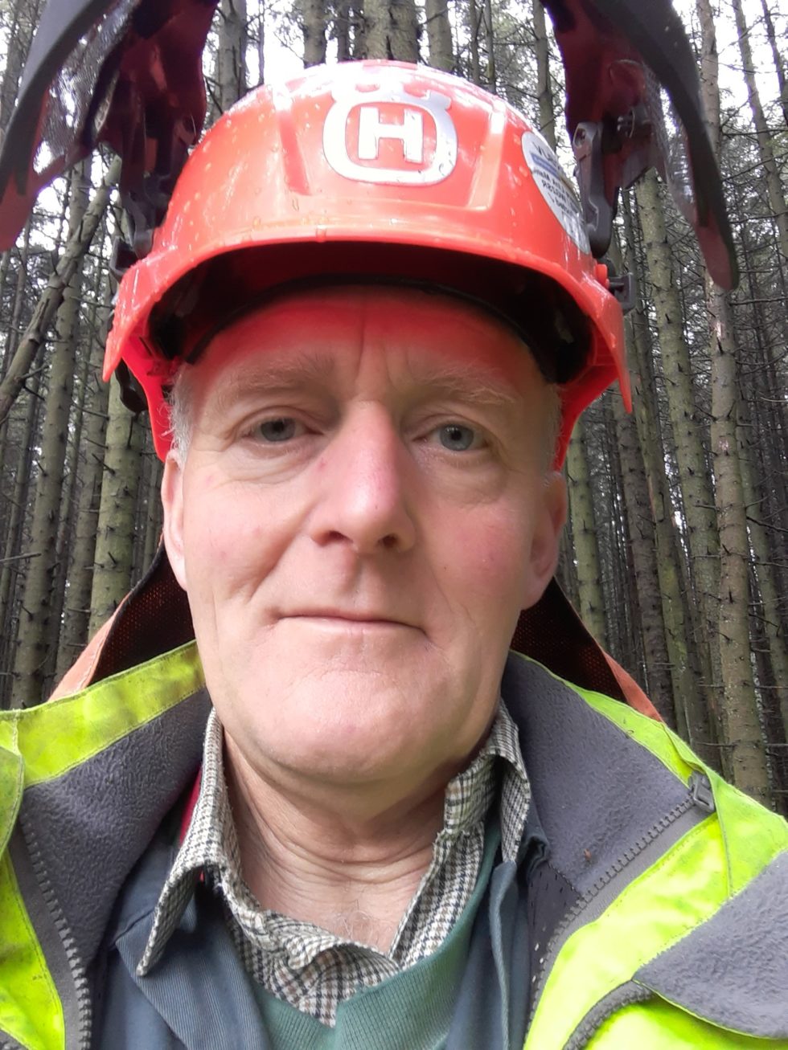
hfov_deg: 44.2
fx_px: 971
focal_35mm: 32
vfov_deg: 56.8
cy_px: 525
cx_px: 394
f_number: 2
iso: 80
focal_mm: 2.66
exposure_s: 1/50
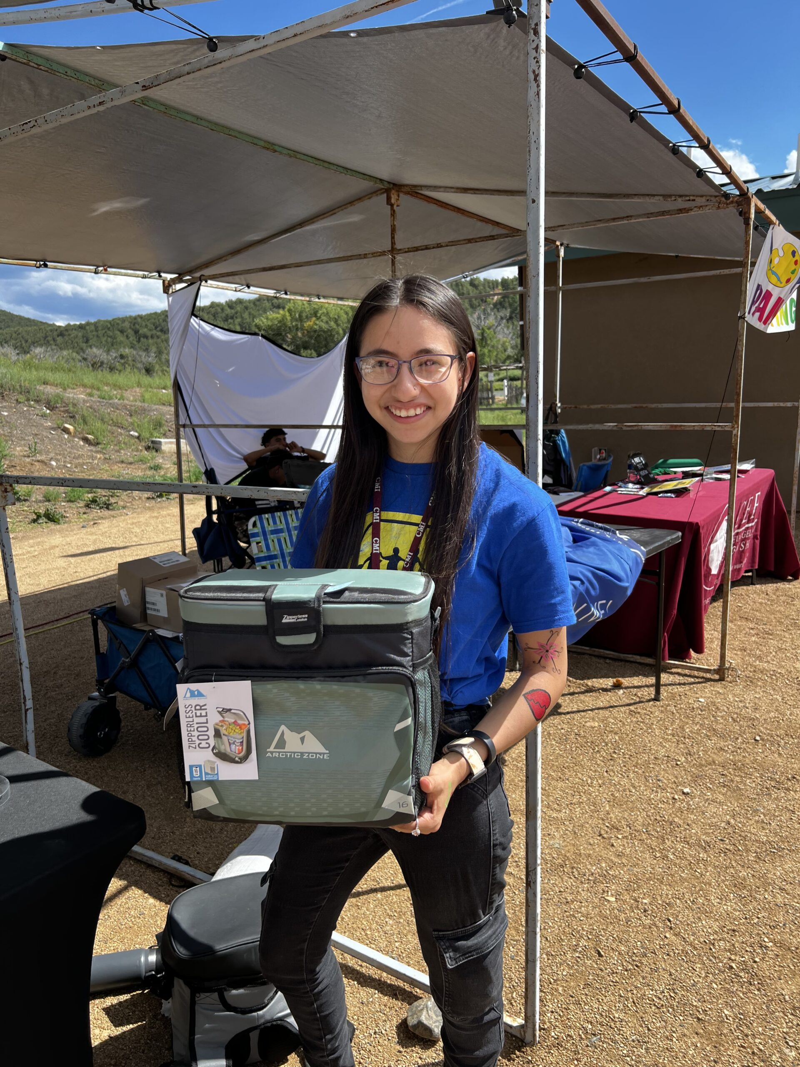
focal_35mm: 26
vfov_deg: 67.3
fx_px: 801
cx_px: 400
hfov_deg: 53.1
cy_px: 534
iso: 50
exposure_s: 1/2165
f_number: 1.5
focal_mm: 5.7
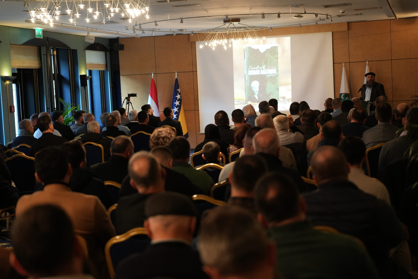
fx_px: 813
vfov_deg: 19.5
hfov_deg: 28.8
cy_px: 140
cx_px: 209
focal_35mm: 70
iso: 3200
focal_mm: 70
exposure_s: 1/160
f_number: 2.8
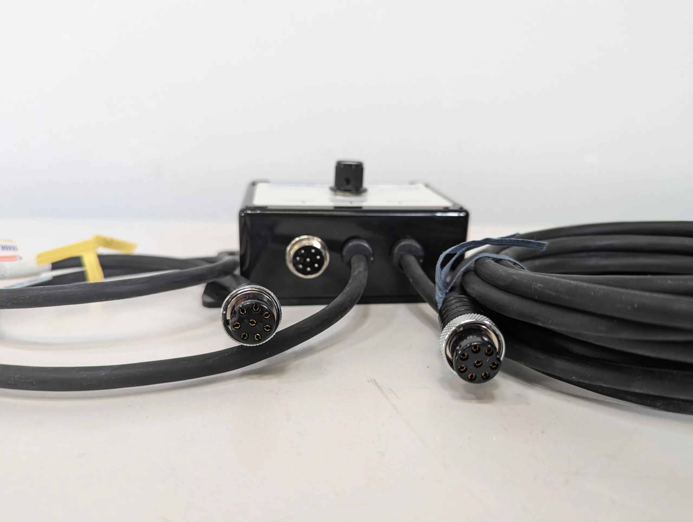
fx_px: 481
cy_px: 261
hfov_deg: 71.5
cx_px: 346
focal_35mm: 24
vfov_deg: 56.9
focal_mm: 6.81
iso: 57
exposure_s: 1/50.5
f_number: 1.85
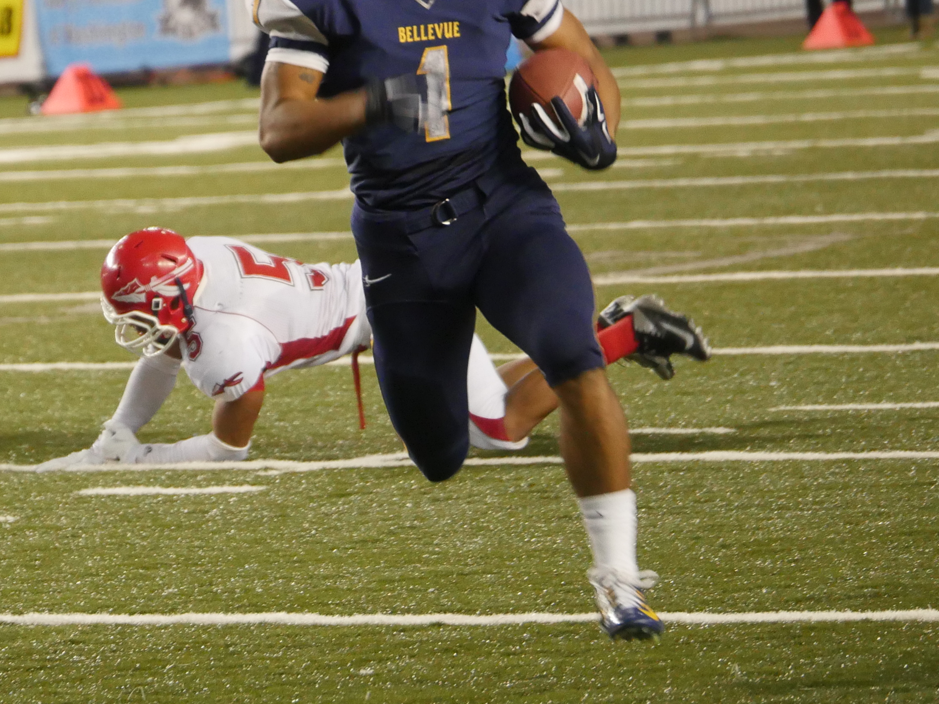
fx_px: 11286
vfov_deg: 3.6
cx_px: 73
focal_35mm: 416
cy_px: 204
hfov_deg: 4.8
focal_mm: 100
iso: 1600
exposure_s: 1/250
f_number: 2.8
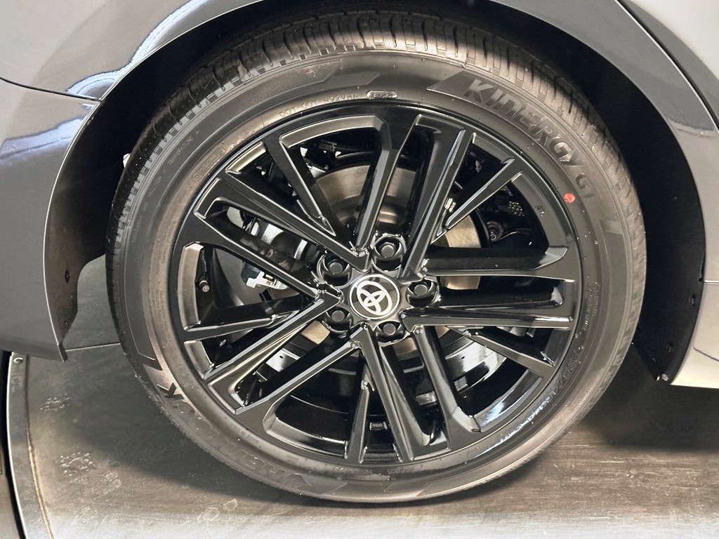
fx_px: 997
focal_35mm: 48
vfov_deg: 30.3
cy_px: 270
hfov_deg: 39.7
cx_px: 360
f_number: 1.78
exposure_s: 1/20
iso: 640
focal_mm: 6.86
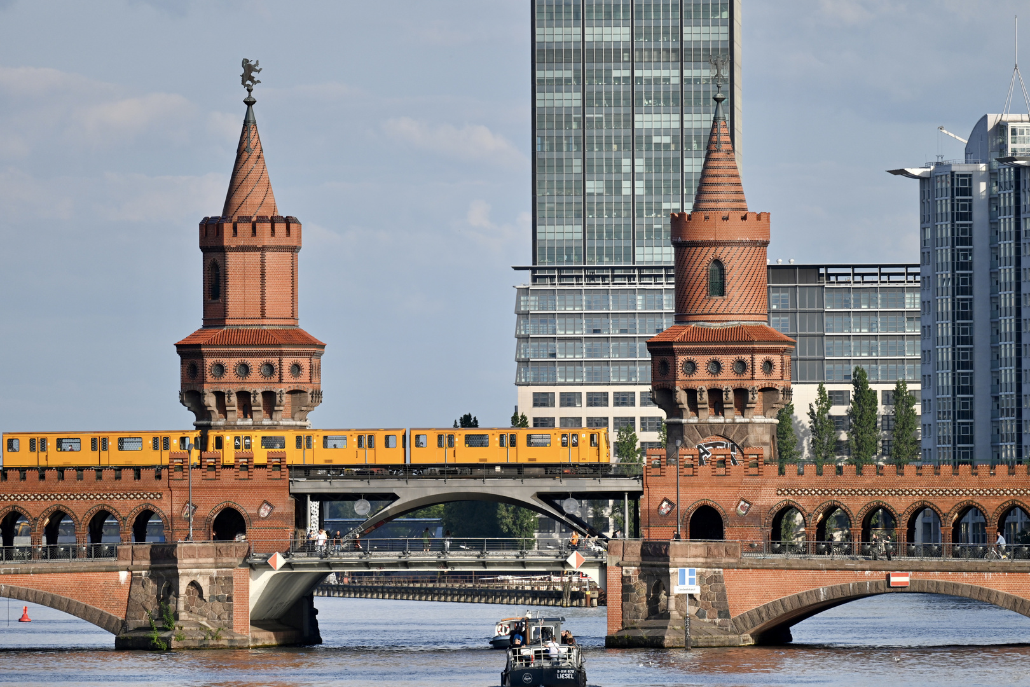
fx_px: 11444
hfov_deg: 5.2
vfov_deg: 3.4
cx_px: 515
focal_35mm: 400
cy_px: 344
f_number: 5.6
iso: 450
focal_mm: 400
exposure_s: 1/800
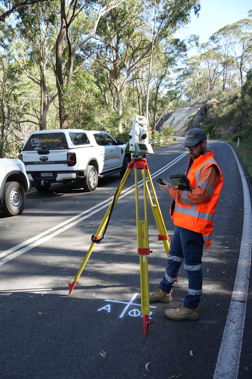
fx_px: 368
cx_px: 126
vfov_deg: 54.4
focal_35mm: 35
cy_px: 190
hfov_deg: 37.8
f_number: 10
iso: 250
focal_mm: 35
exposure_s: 1/40
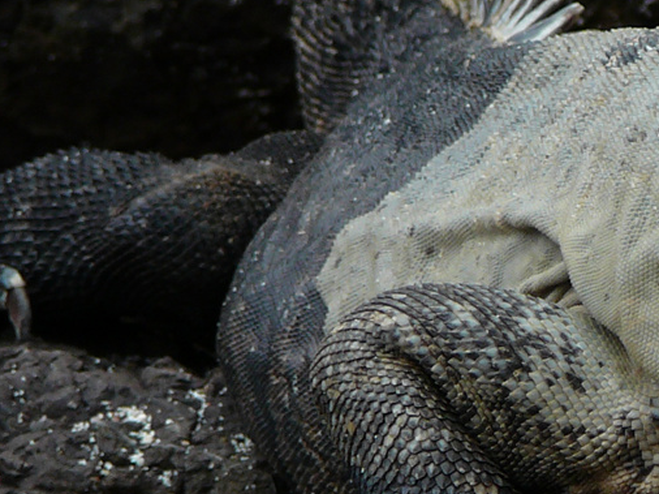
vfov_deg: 2.6
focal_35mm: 581
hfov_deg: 3.4
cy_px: 257
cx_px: 848
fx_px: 11056
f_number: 4.1
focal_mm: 30.3
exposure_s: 1/320
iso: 80
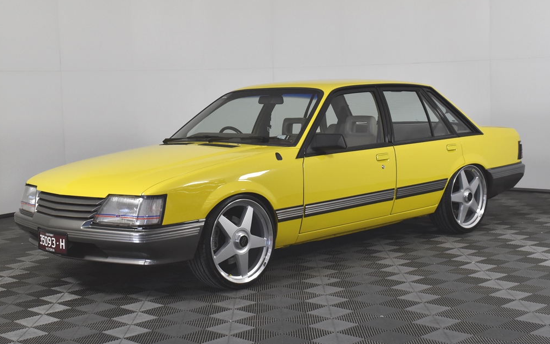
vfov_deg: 23.1
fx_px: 839
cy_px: 162
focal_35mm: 56
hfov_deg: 36.3
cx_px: 274
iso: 1600
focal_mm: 36
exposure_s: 1/400
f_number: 10
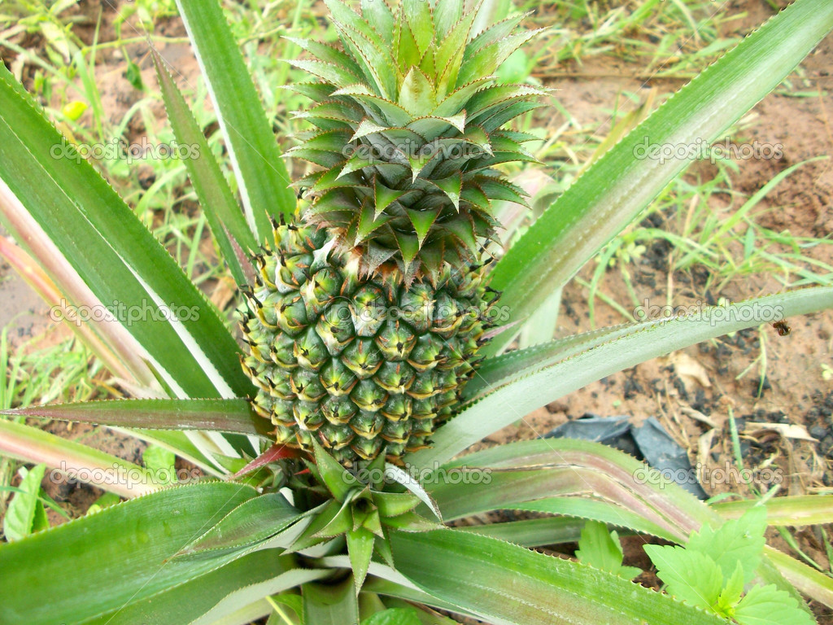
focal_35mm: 34
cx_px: 416
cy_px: 312
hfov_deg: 54.0
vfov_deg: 41.8
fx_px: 818
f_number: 2.8
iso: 80
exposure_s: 1/71.1
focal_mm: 5.7
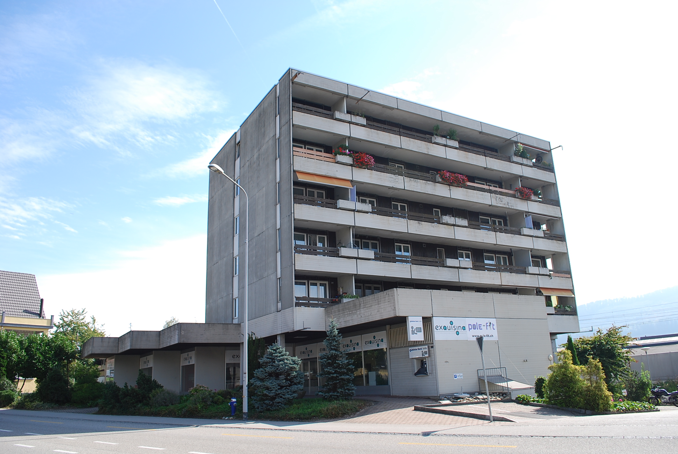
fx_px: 509
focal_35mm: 27
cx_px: 339
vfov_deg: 48.0
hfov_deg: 67.3
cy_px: 227
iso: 100
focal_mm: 18
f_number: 7.1
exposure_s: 1/200
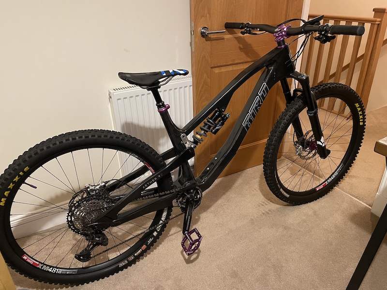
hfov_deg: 67.3
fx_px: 291
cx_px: 194
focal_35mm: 26
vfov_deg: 53.1
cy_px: 145
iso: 400
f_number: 1.6
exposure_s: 1/33
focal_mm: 4.2
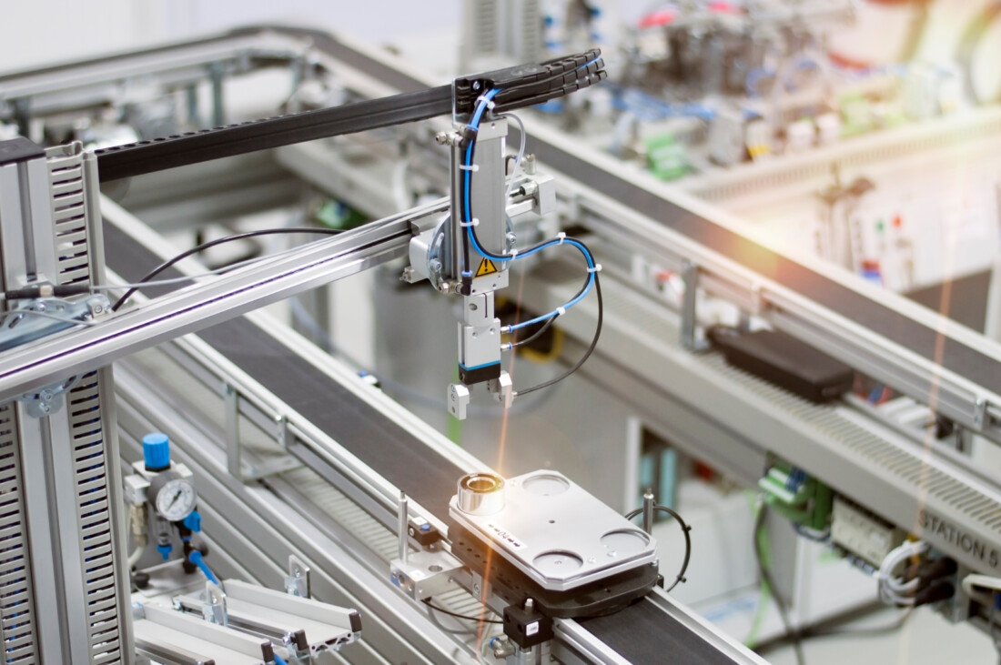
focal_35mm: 75
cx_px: 500
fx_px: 2083
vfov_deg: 18.1
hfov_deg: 27.0
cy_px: 332
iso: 800
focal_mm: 50
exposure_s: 1/60
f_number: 2.2
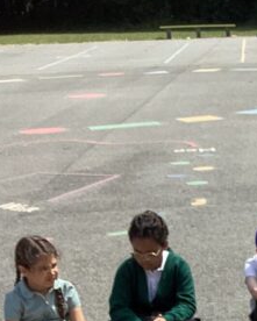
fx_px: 1112
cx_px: 422
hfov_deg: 12.3
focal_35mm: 117
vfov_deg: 14.7
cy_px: 552
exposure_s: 1/1087
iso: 25
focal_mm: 3.3
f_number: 2.4
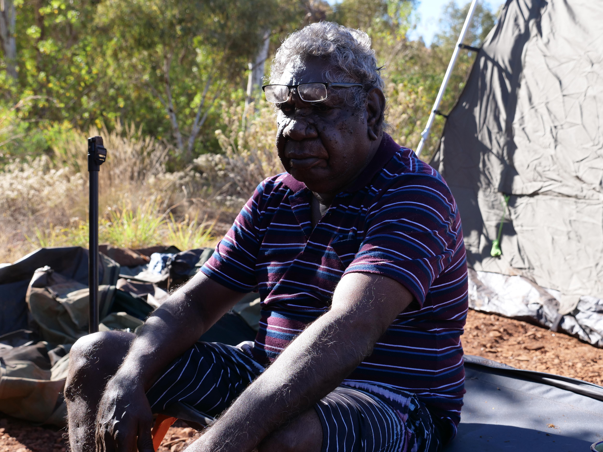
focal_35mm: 48
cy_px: 226
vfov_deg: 30.3
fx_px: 836
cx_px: 302
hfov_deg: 39.7
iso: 200
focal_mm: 24
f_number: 4.5
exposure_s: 1/320
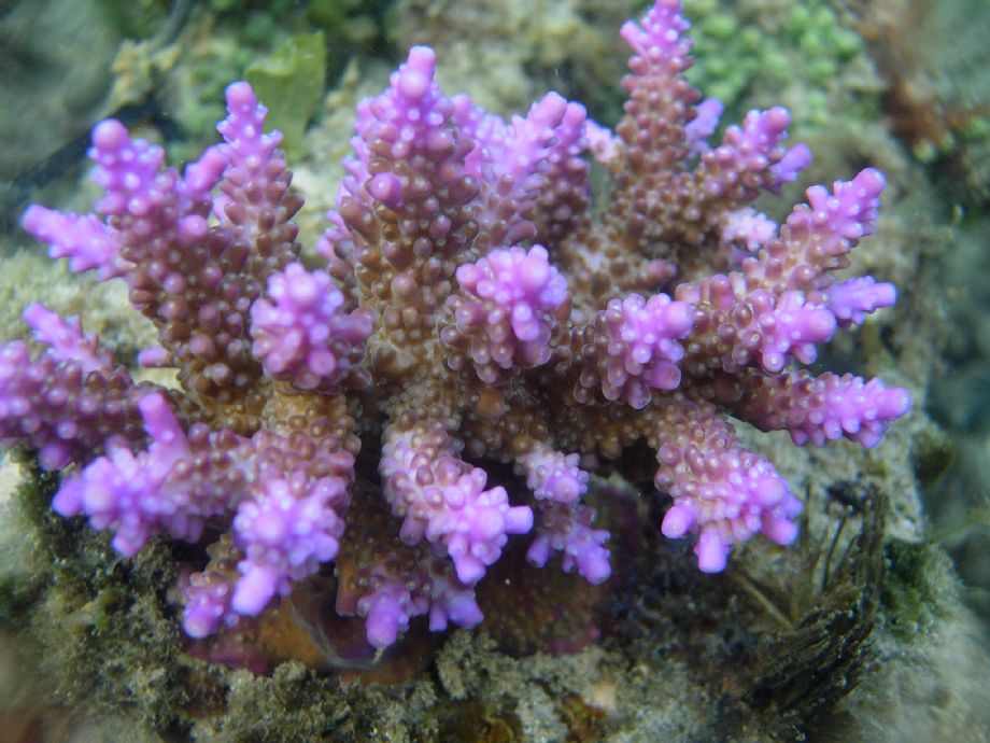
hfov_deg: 49.0
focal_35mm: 38
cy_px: 372
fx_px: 1087
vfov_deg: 37.7
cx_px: 495
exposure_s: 1/32
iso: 70
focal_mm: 7.8
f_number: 2.8
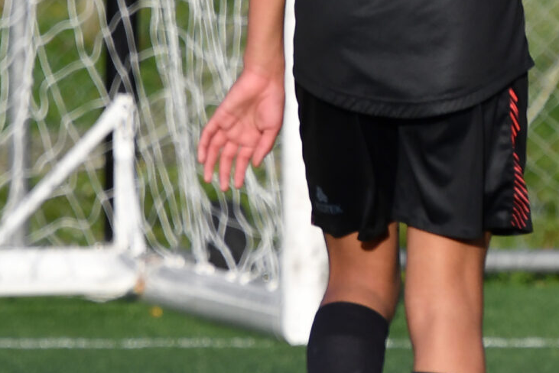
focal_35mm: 1085
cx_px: 555
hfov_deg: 1.9
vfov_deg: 1.3
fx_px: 16853
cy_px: 0
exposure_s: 1/1250
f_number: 5.6
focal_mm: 155
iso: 320
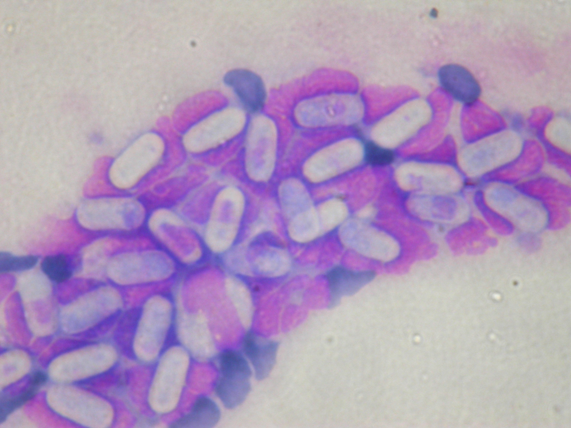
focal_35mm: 154
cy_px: 214
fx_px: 2540
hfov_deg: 12.8
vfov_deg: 9.6
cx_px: 286
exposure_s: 1/18.1
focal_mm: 32
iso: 100
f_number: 5.1
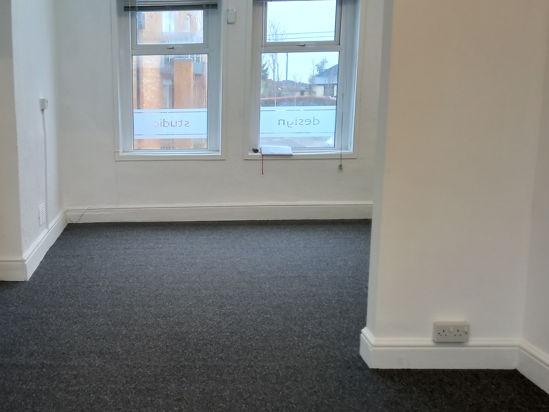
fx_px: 650
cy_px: 216
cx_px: 139
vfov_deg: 35.1
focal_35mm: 41
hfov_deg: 44.3
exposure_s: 1/50
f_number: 2
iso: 80
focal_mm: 4.6
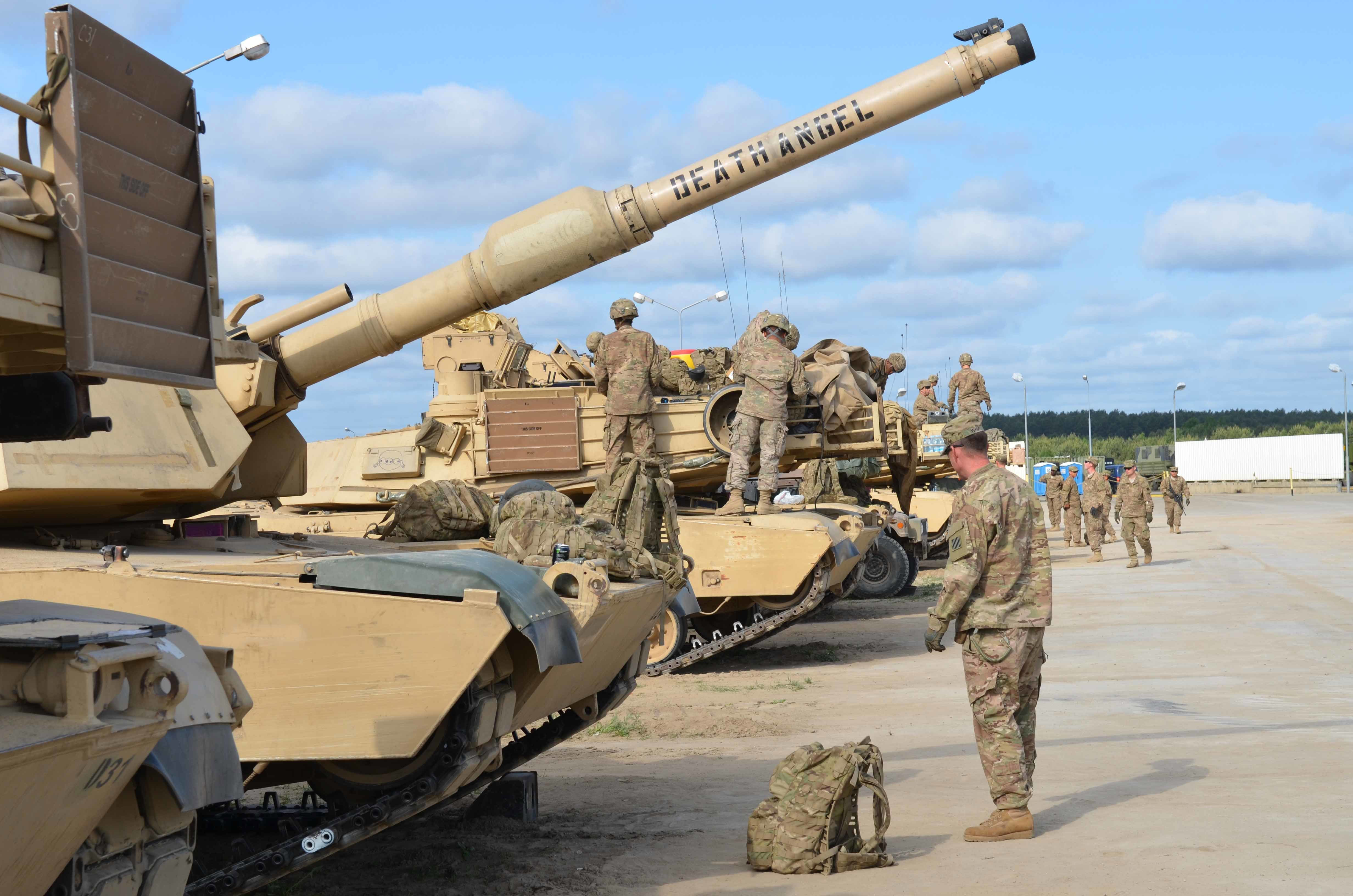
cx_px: 676
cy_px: 448
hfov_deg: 33.5
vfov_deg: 22.5
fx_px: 2250
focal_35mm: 60
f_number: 8
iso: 125
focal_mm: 40
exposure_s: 1/250
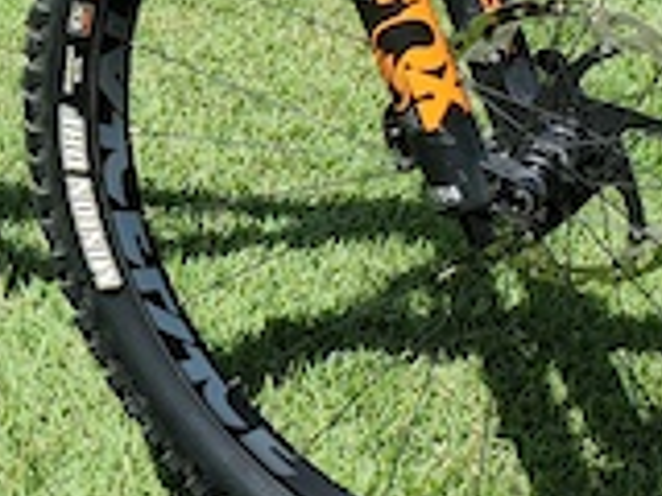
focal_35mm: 130
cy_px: -107
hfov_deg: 14.7
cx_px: -108
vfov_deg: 11.2
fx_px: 2486
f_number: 2.4
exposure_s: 1/1470
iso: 50
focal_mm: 4.3
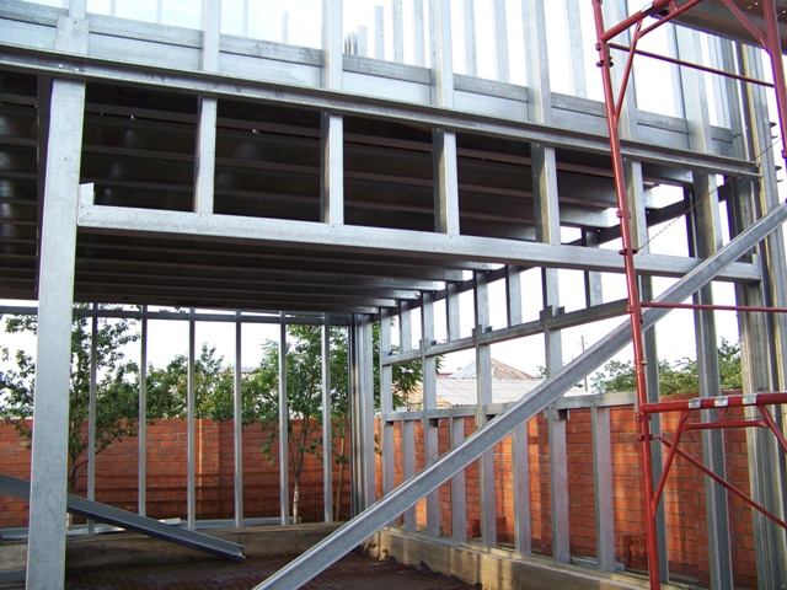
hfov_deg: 51.4
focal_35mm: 36
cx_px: 394
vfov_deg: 39.7
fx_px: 818
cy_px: 295
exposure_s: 1/100
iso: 64
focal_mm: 5.85
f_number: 2.8
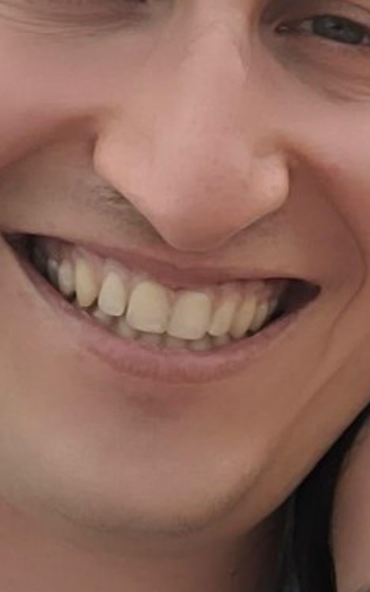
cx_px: 403
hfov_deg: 9.6
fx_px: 2176
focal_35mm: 135
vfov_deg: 15.5
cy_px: 350
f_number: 2.2
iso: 32
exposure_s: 1/491
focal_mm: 3.72
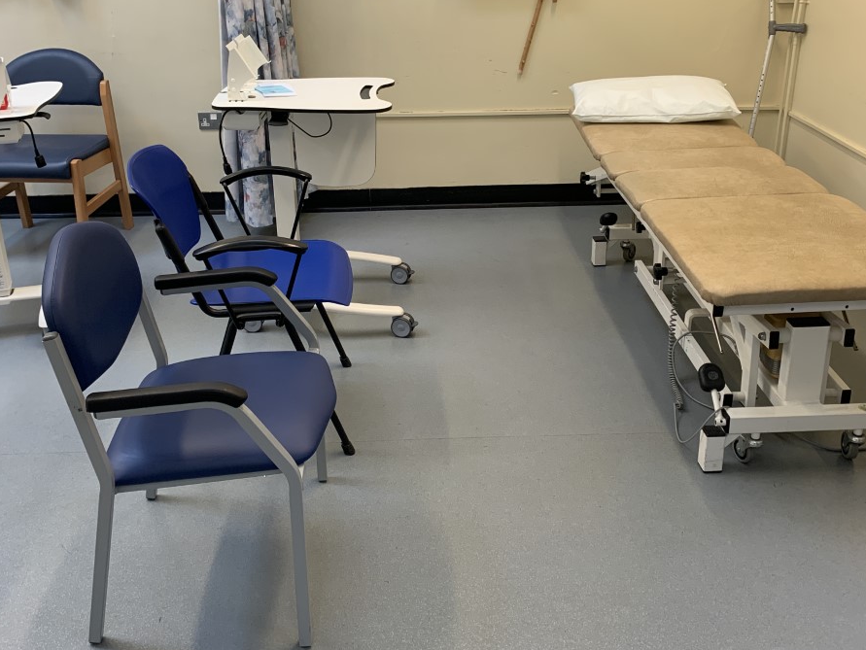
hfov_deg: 52.6
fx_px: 876
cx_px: 437
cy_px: 241
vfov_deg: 40.4
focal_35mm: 35
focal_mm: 4.25
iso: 64
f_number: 1.8
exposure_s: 1/50
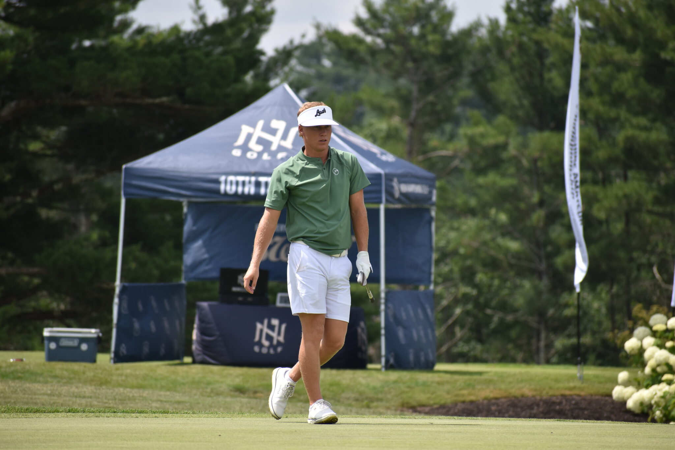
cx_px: 338
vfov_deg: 4.0
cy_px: 225
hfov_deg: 6.0
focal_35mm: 345
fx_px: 6468
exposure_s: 1/1000
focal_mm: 230
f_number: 5.6
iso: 220
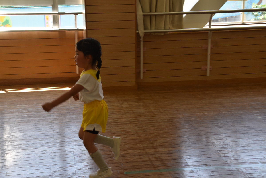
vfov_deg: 20.6
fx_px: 488
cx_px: 133
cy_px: 89
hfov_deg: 30.5
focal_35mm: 66
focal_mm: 44
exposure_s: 1/250
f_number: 5.6
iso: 360
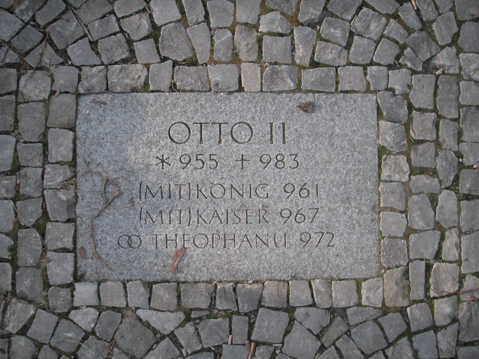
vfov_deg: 37.7
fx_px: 526
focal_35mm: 38
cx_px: 240
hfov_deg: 49.0
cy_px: 180
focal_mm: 6.3
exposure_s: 1/90
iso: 50
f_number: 3.3
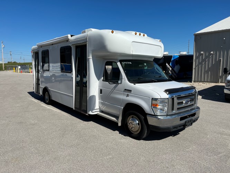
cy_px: 86
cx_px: 115
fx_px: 173
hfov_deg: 67.3
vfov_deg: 53.1
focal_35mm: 26
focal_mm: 5.7
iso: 50
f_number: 1.5
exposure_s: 1/7463
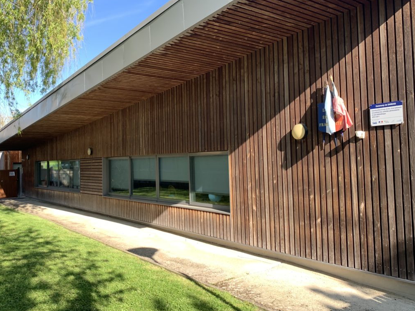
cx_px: 180
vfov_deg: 45.5
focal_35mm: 31
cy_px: 150
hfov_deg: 58.1
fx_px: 372
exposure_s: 1/191
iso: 25
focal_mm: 4.25
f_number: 1.8
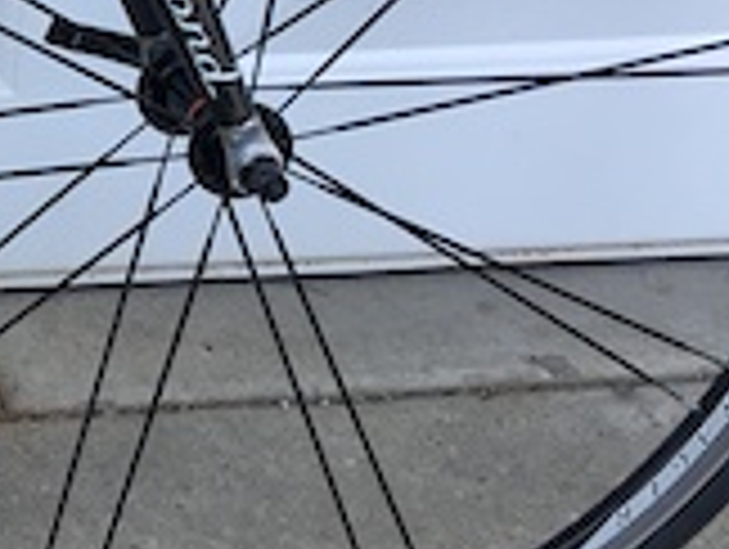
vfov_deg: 10.1
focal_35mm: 143
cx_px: -783
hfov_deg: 12.1
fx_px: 3016
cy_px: -284
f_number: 2.2
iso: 25
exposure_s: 1/120
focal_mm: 4.15
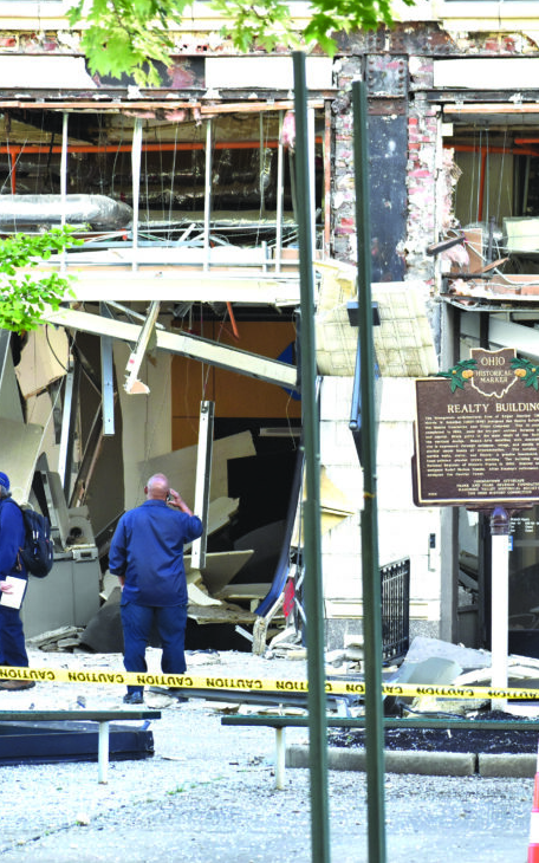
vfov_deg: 7.5
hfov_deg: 4.7
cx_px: 369
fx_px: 6607
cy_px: 430
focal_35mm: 281
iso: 800
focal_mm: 122
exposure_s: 1/400
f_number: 5.6
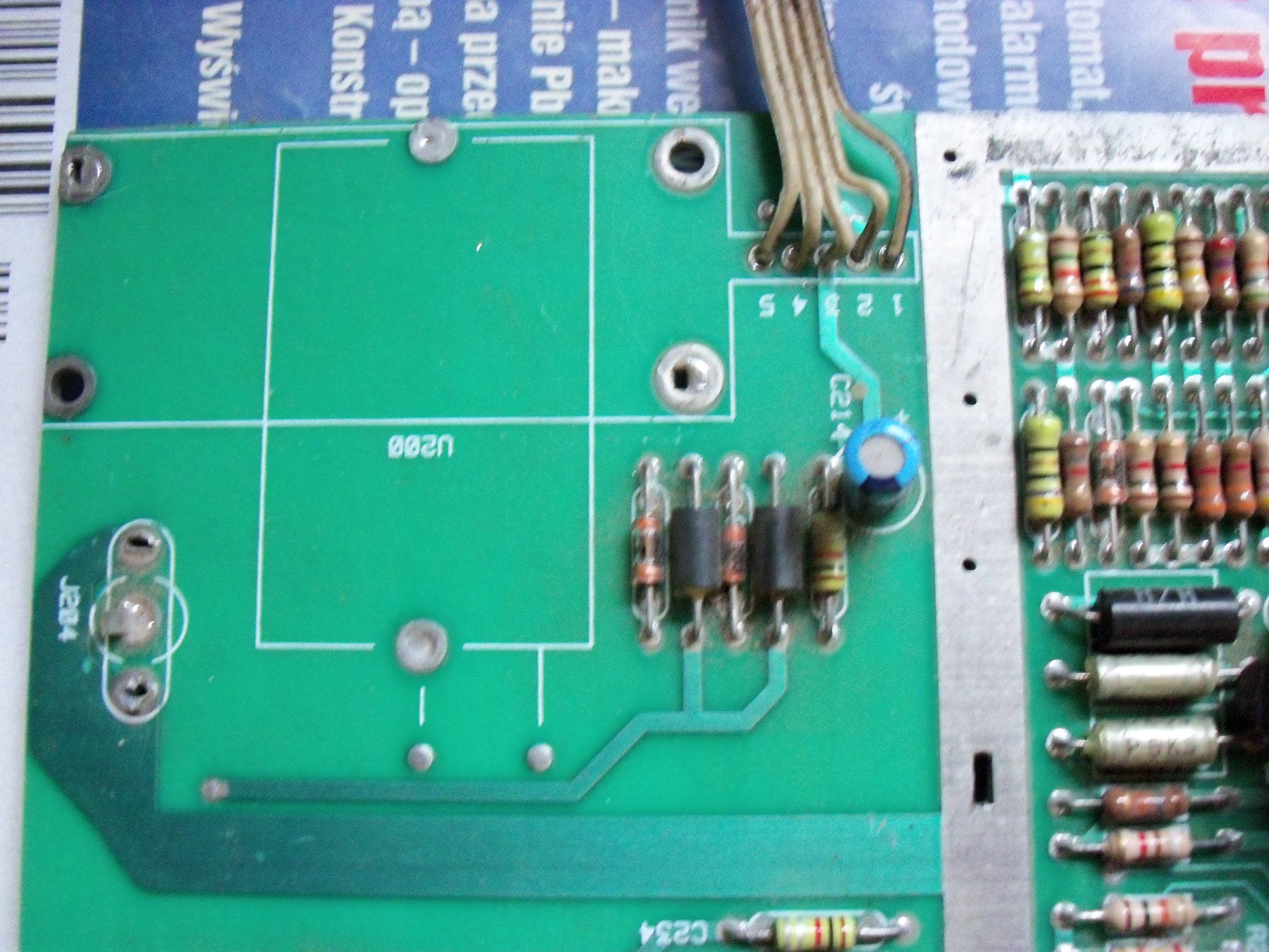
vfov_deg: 41.8
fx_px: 1246
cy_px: 476
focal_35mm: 34
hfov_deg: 54.0
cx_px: 634
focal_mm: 5.7
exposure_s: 1/13
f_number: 2.9
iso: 400
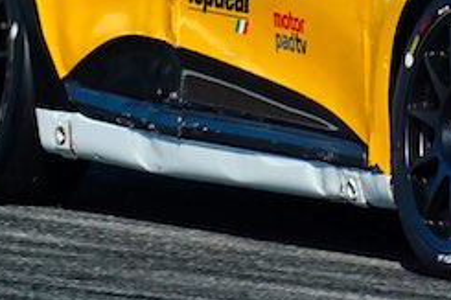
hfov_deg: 1.5
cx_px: 769
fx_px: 17714
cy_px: -172
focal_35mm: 1415
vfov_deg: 1.0
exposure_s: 1/1000
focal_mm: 271
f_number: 6.3
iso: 400
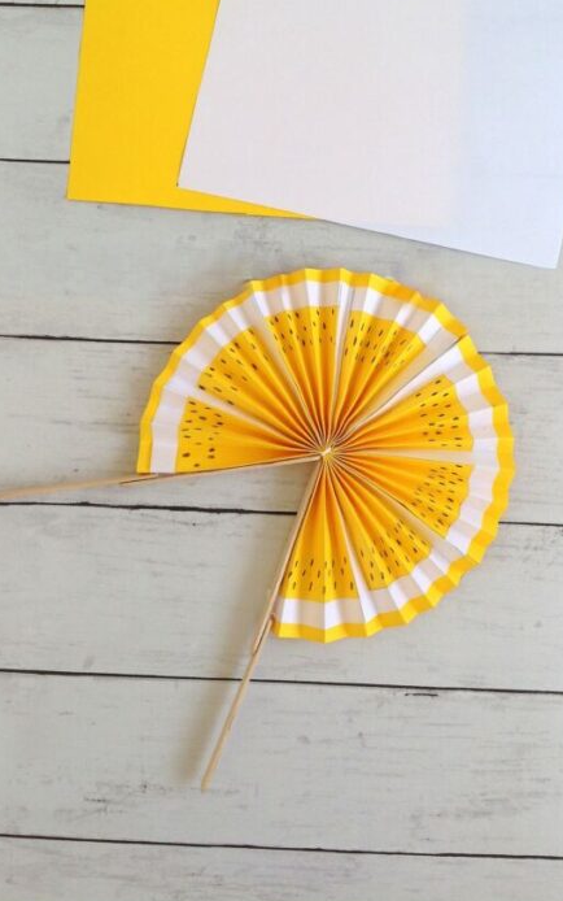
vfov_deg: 48.2
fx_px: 1006
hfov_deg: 31.3
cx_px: 282
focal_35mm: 41
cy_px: 415
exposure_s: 1/120
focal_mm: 4.28
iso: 64
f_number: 2.4
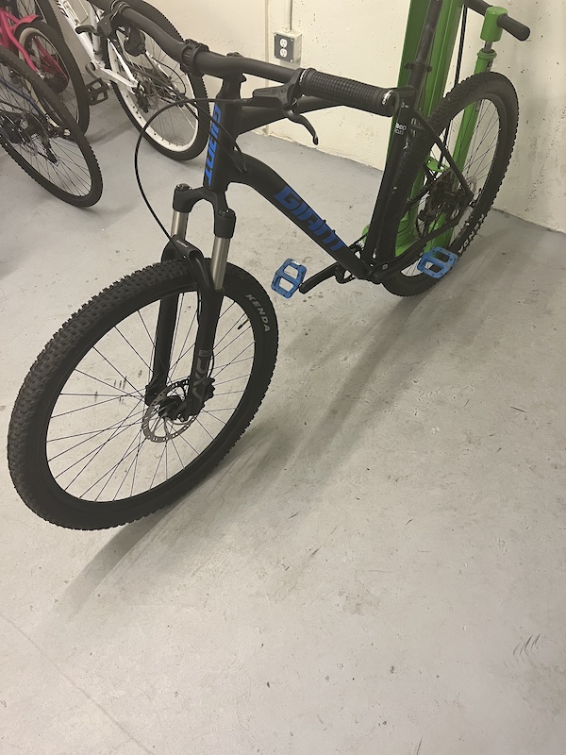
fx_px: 567
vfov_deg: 67.3
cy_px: 378
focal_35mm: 26
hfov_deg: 53.1
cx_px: 283
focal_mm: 5.7
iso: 250
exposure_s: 1/60
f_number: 1.5
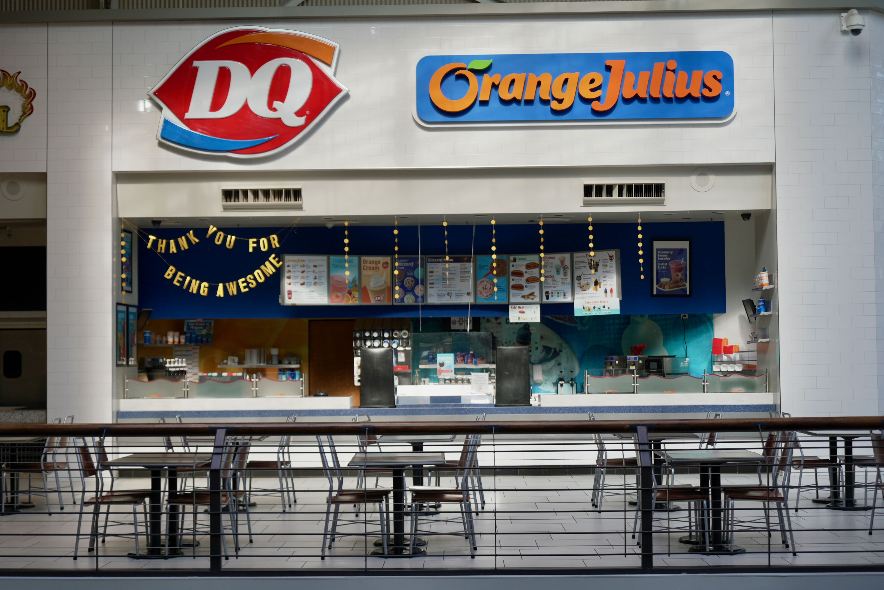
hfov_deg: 35.0
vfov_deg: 23.8
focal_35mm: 57
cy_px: 295
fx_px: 1400
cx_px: 442
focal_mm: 57
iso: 250
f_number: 4
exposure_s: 1/160
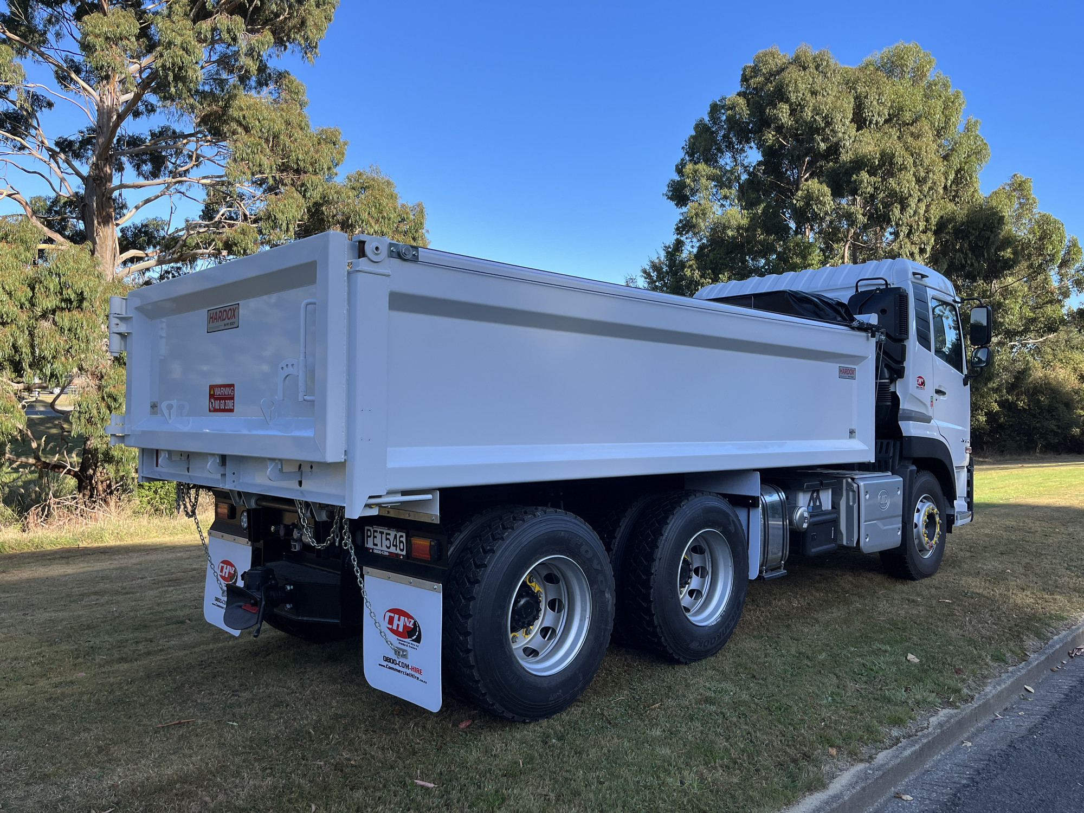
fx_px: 814
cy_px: 406
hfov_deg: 67.3
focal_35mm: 26
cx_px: 542
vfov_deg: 53.1
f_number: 1.6
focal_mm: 5.1
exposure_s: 1/1225
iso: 50
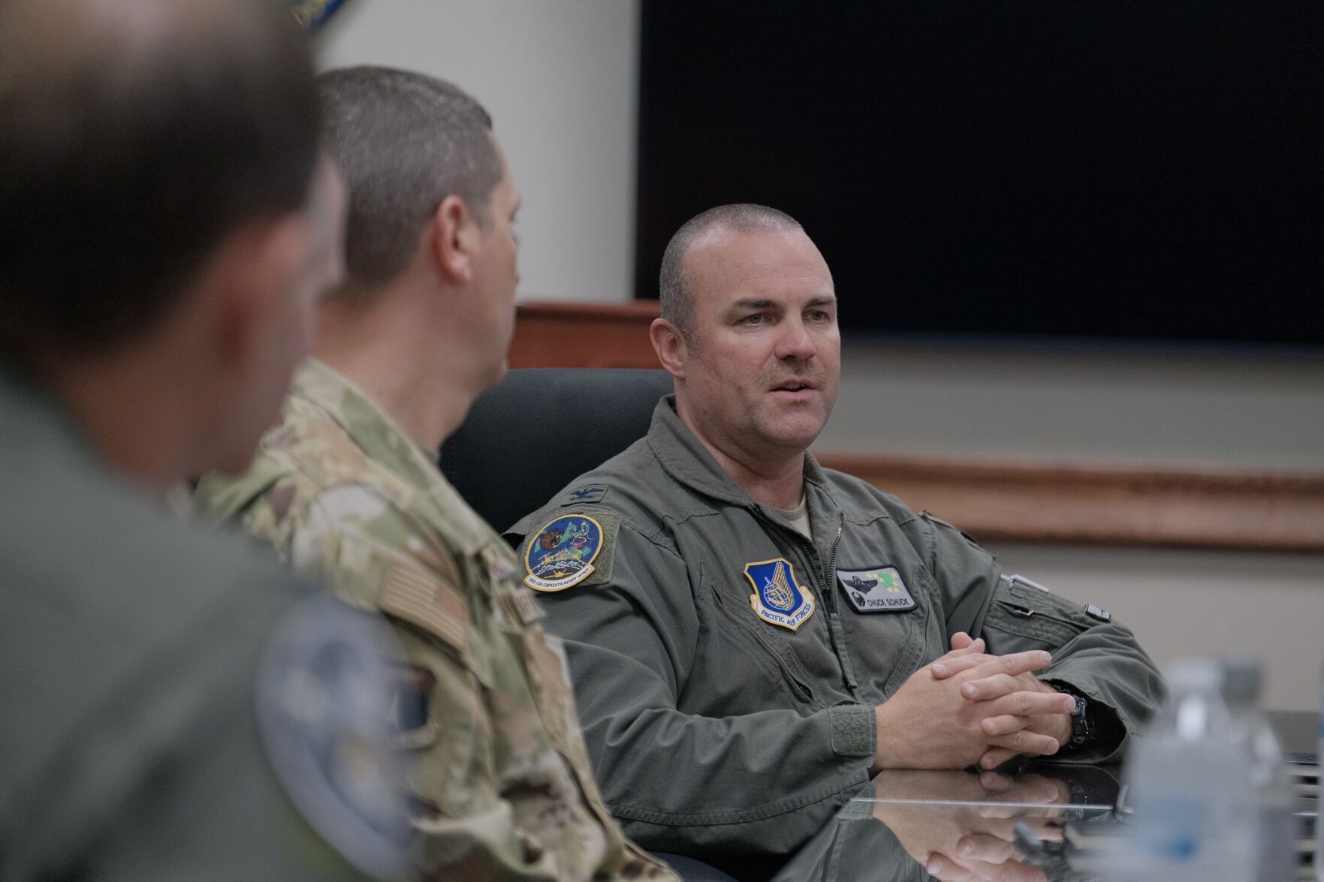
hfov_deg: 12.9
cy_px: 441
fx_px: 5847
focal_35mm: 159
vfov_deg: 8.6
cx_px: 662
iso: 1600
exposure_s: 1/200
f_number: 2.8
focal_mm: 106
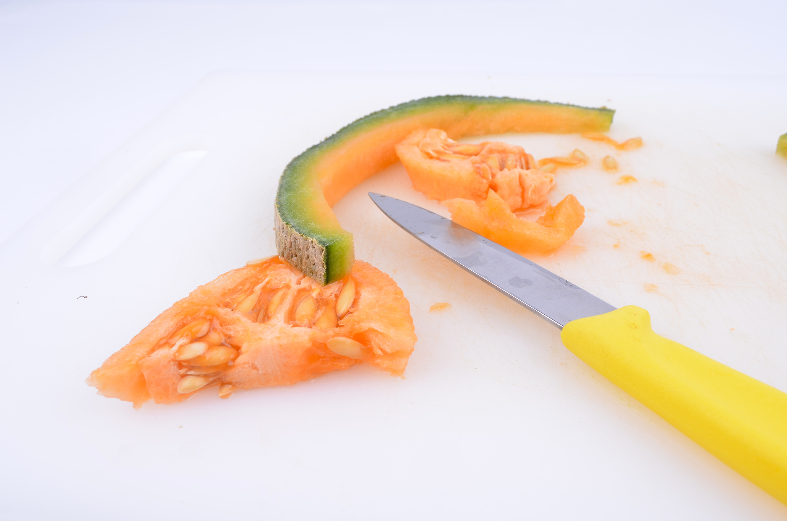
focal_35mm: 33
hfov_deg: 57.3
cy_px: 260
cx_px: 394
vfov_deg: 39.8
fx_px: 720
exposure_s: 1/60
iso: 100
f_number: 11
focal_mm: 22
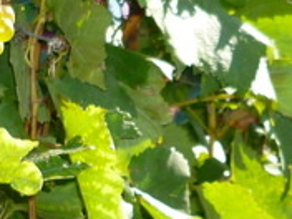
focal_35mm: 150
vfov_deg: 9.9
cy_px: 186
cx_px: 192
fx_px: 1265
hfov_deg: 13.1
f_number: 2.8
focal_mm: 5.5
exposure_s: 1/500
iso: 100
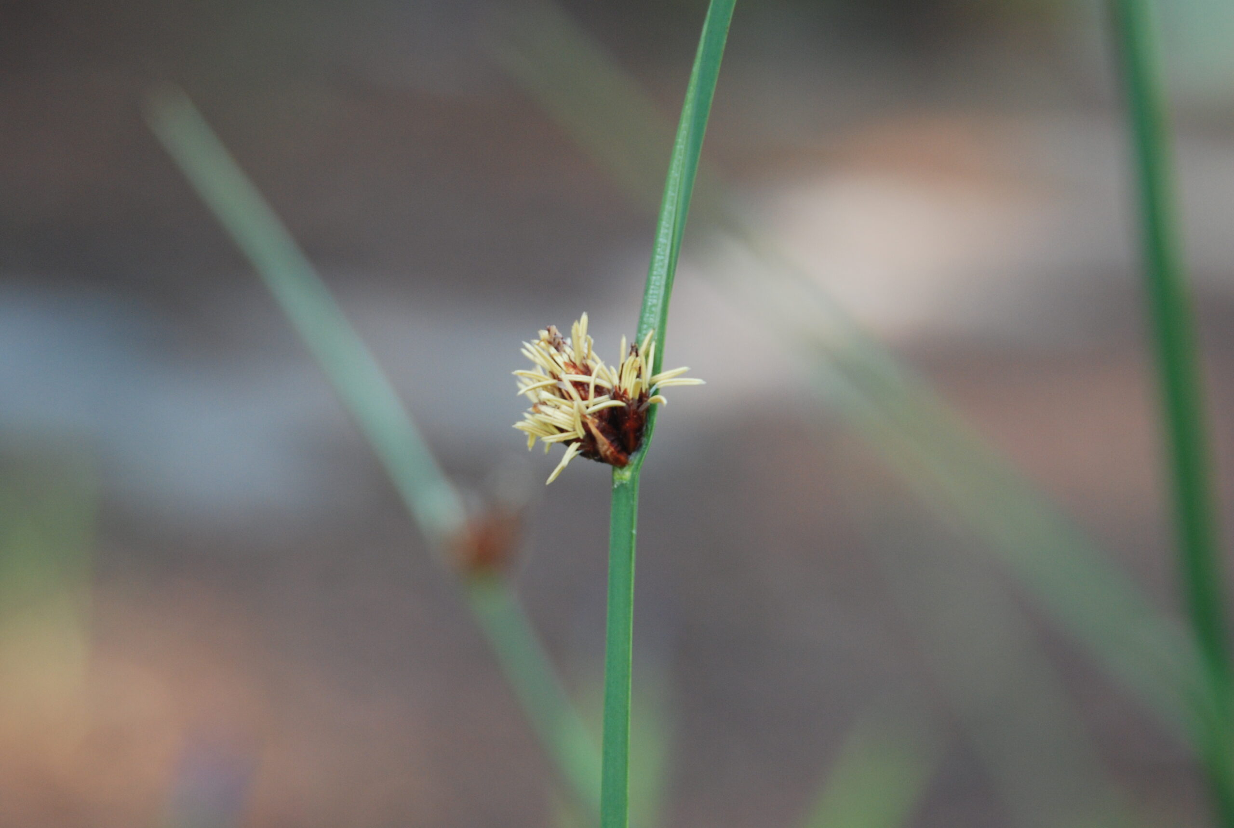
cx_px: 617
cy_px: 414
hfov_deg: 11.4
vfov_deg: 7.7
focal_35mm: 180
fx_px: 6182
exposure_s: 1/40
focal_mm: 120
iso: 400
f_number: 5.6
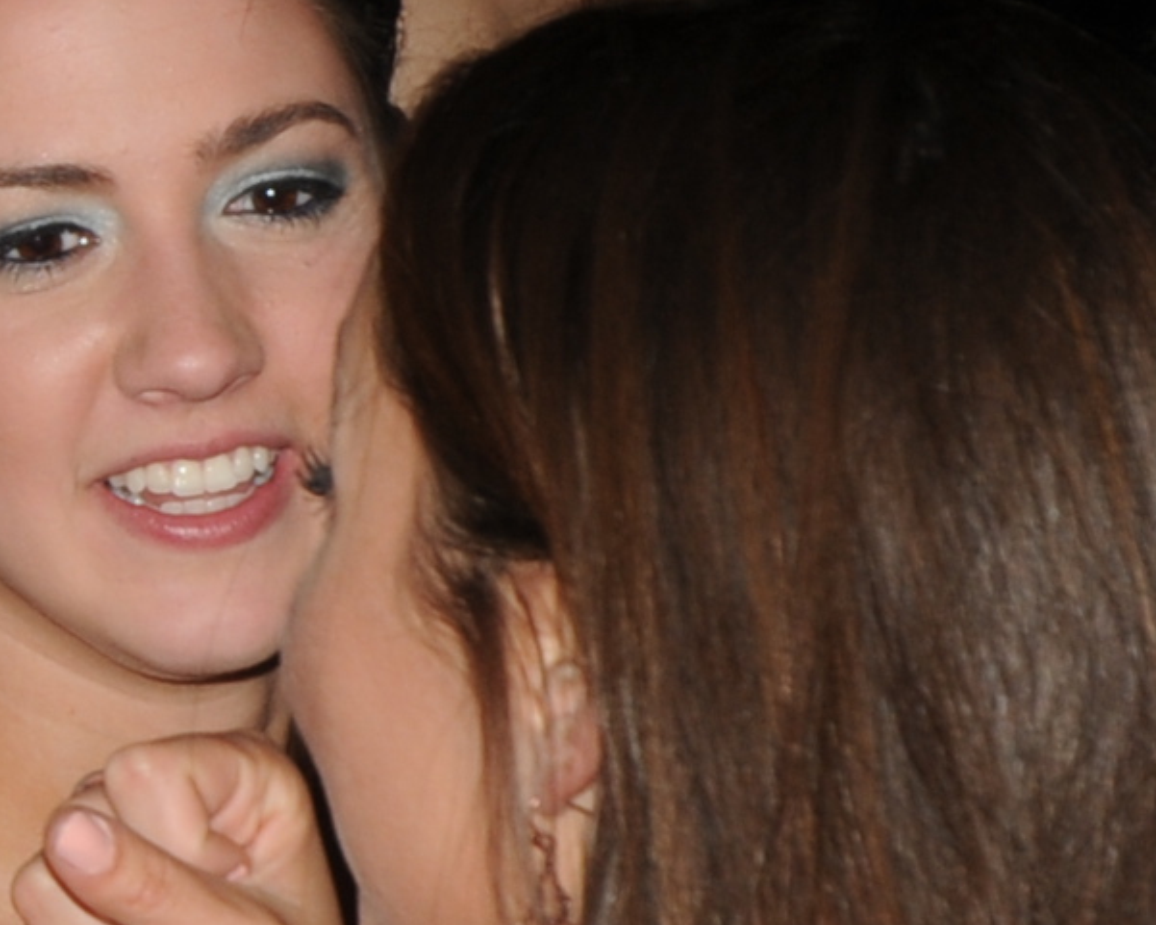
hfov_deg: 4.9
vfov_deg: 4.0
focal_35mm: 391
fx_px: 13380
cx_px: -1023
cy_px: 125
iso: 200
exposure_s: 1/60
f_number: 10
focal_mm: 52
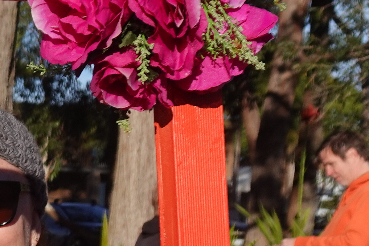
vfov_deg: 10.5
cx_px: -378
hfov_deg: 13.6
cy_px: 332
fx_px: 1312
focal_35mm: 128
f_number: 3.2
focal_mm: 10.61
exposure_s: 1/250
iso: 125
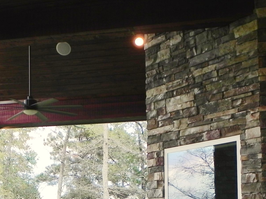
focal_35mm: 79
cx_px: 45
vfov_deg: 18.1
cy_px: 204
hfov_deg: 24.2
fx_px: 607
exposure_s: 1/85
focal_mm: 6.6
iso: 160
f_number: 3.2
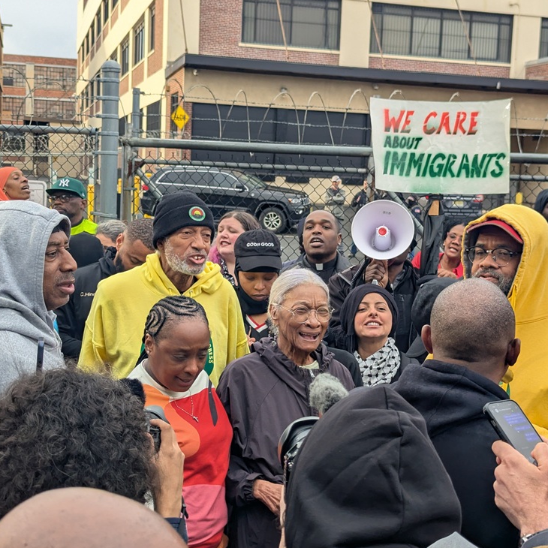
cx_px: 325
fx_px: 1021
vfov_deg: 30.0
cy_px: 274
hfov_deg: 30.0
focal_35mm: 57
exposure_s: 1/220
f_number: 1.85
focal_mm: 6.81
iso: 79
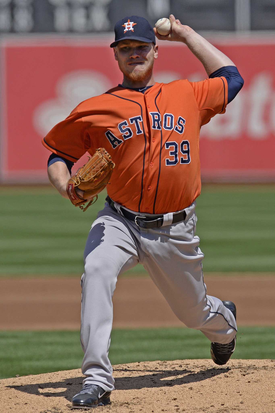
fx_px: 4584
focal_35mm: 400
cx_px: 138
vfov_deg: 5.2
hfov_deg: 3.4
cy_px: 206
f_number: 5
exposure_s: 1/8000
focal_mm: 400
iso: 500
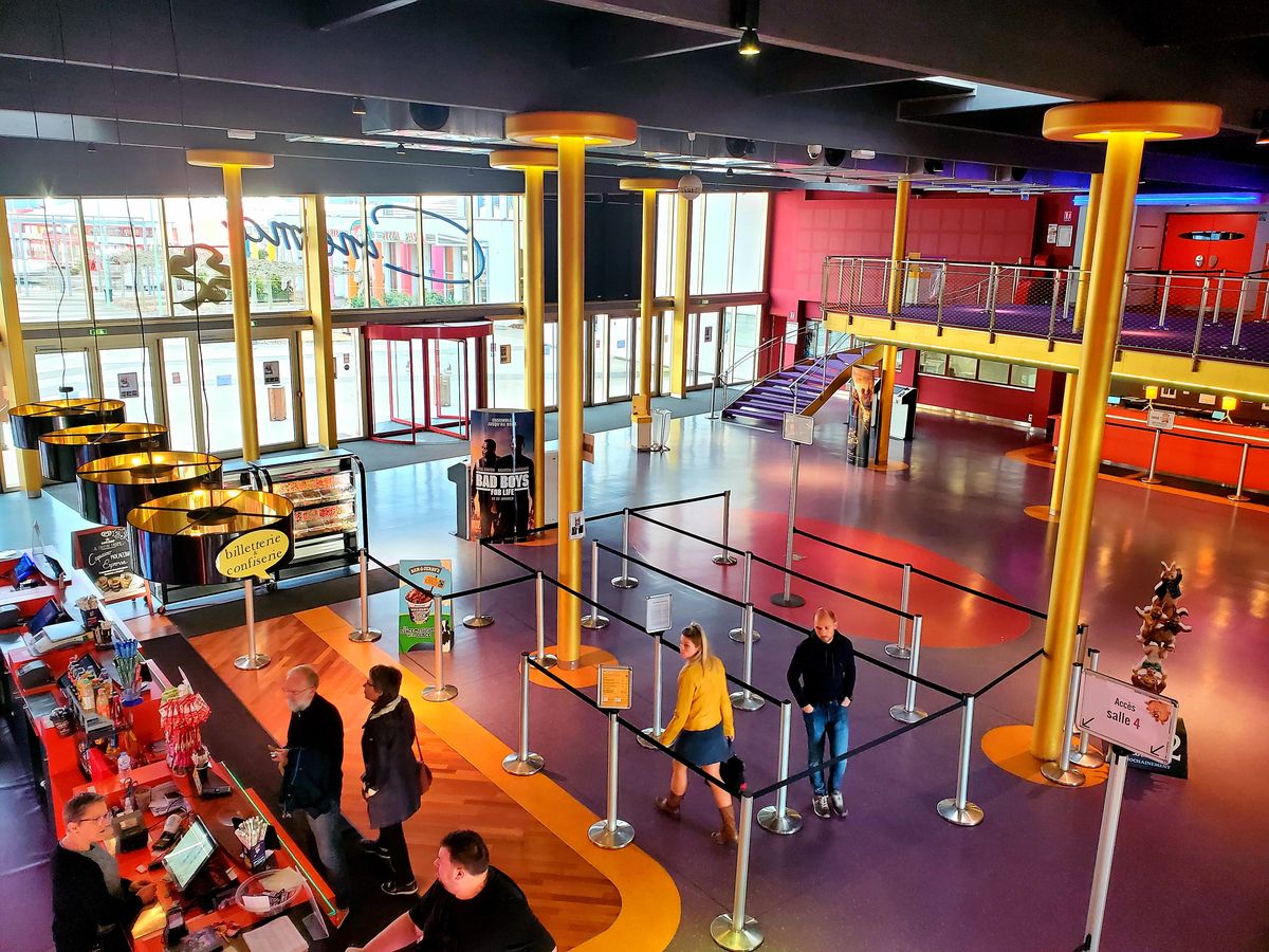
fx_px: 953
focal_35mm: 26
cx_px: 634
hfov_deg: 67.3
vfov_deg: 53.1
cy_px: 476
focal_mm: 4.3
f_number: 2.4
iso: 320
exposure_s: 1/100
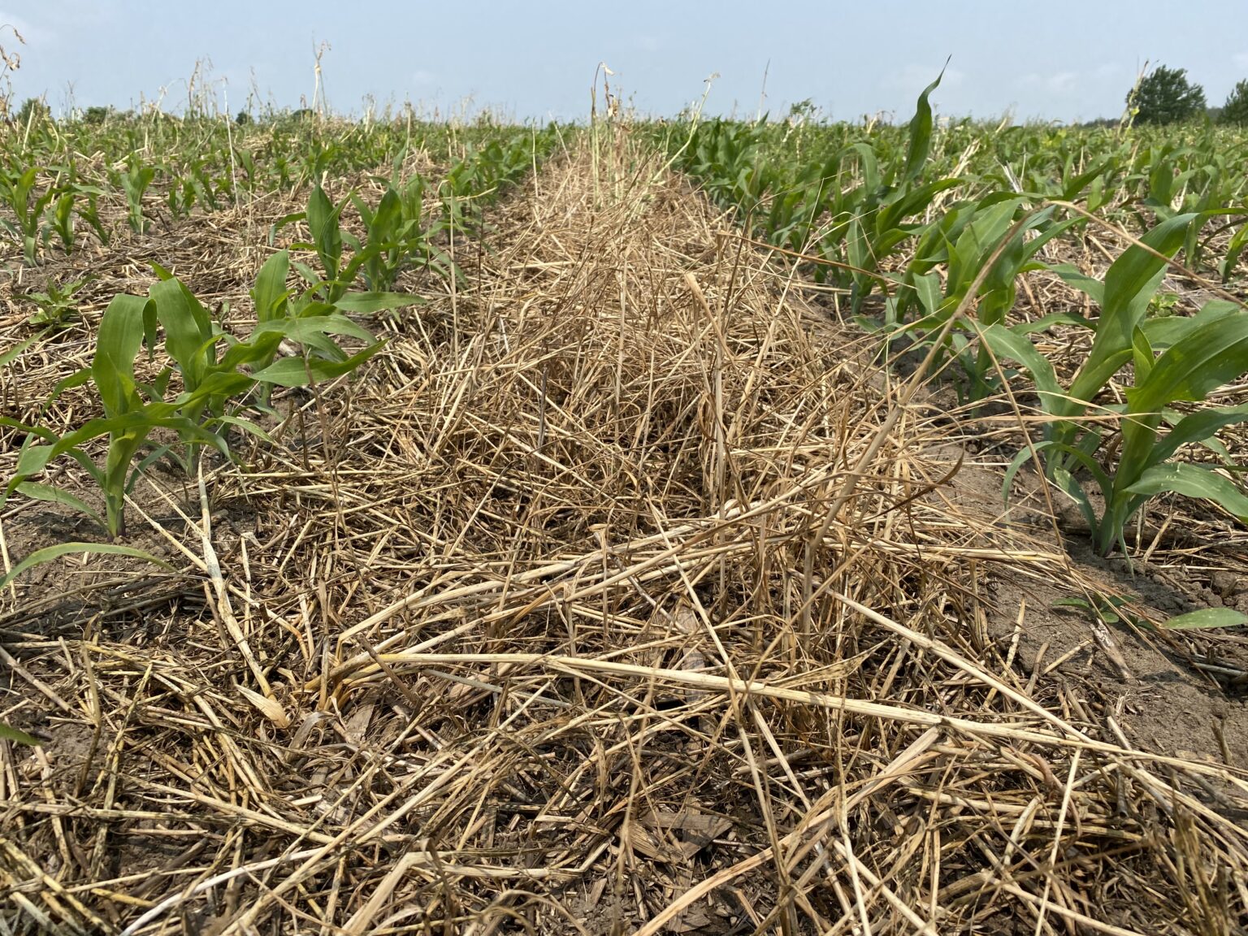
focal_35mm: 26
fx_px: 937
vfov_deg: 53.1
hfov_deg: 67.3
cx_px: 624
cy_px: 468
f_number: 1.8
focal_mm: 4.25
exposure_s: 1/2967
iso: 32
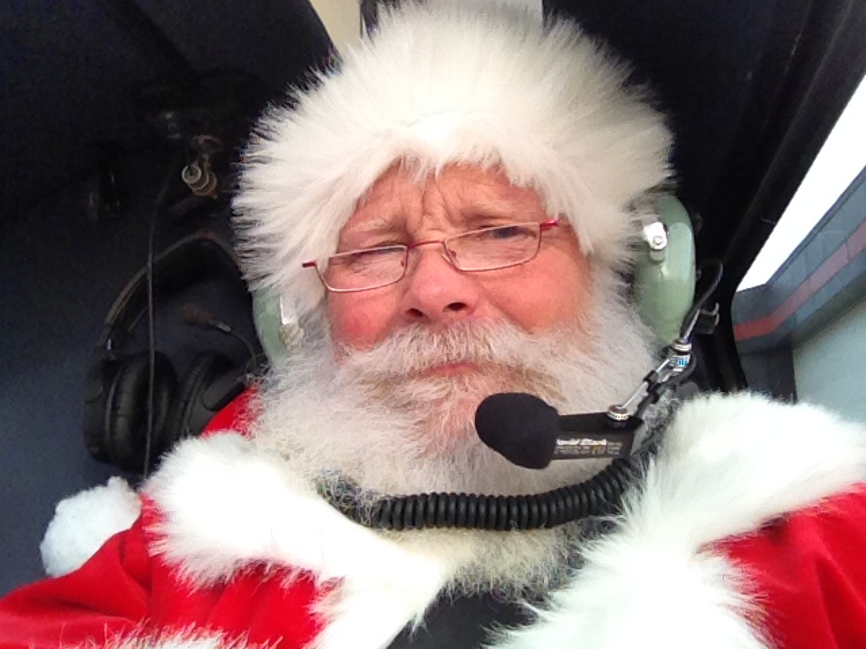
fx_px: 876
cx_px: 433
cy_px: 324
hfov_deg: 52.6
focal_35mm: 35
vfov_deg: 40.7
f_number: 2.4
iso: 125
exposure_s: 1/1225
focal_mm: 1.85
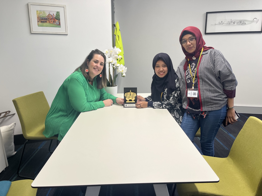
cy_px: 98
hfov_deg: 67.3
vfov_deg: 53.1
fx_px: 197
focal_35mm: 26
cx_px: 131
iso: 64
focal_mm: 5.1
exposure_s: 1/100
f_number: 1.6
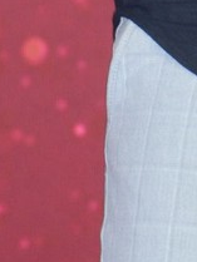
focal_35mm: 780
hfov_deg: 1.9
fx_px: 5916
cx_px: 347
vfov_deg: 2.5
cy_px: -301
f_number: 6.3
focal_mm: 105
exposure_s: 1/125
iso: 1000
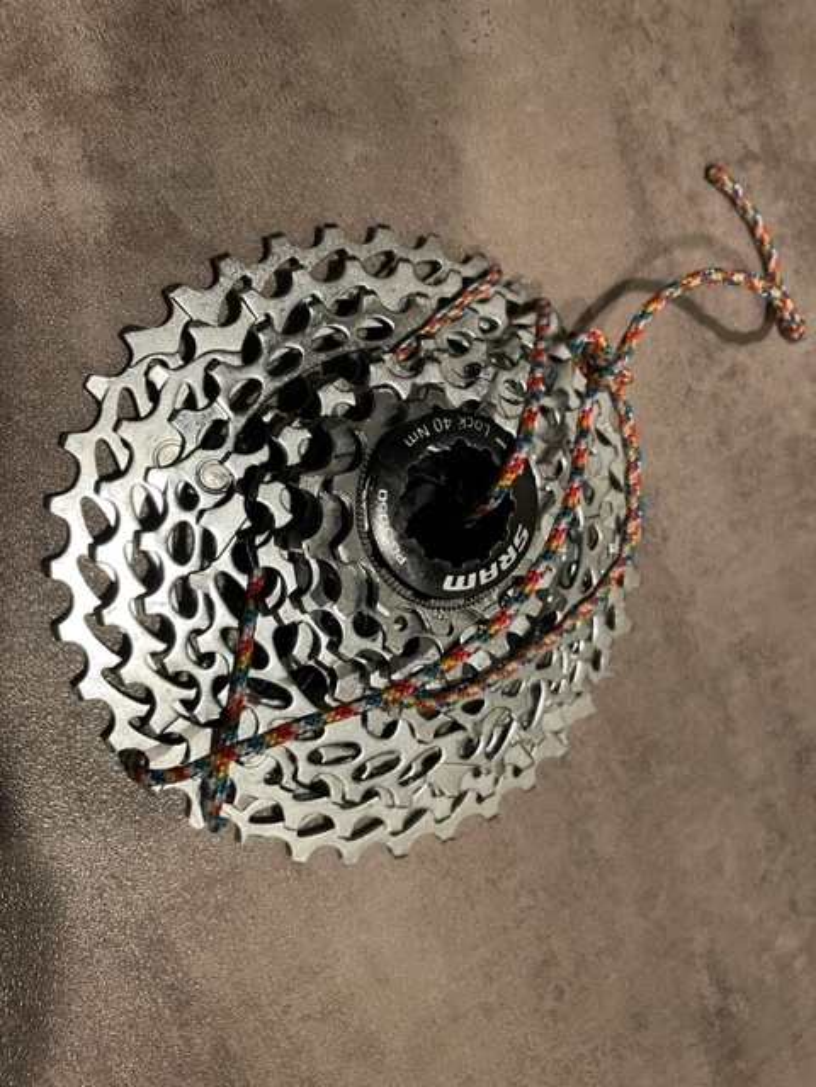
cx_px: 408
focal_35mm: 26
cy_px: 544
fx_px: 817
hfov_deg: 53.1
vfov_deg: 67.3
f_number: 1.6
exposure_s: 1/60
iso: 250
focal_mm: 4.2
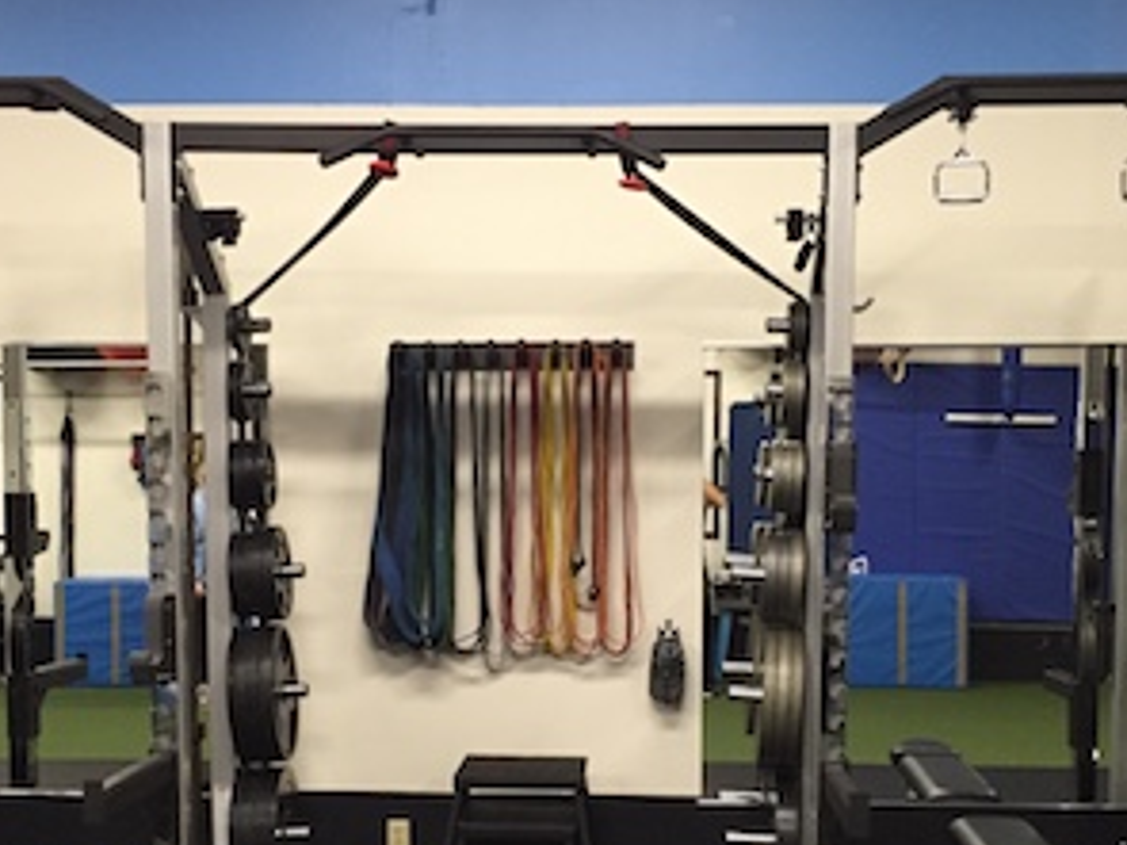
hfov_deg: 32.7
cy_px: 600
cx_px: 569
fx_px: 1920
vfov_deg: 24.6
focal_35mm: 59
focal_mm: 4.15
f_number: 2.2
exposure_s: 1/30
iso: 160
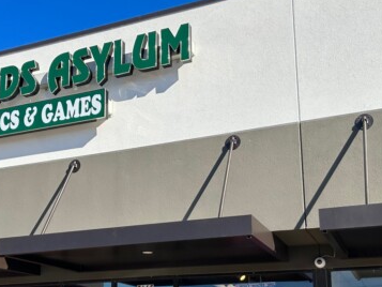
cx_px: 138
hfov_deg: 37.2
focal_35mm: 51
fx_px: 563
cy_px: 206
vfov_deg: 28.3
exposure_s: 1/3704
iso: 50
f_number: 1.5
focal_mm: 5.7
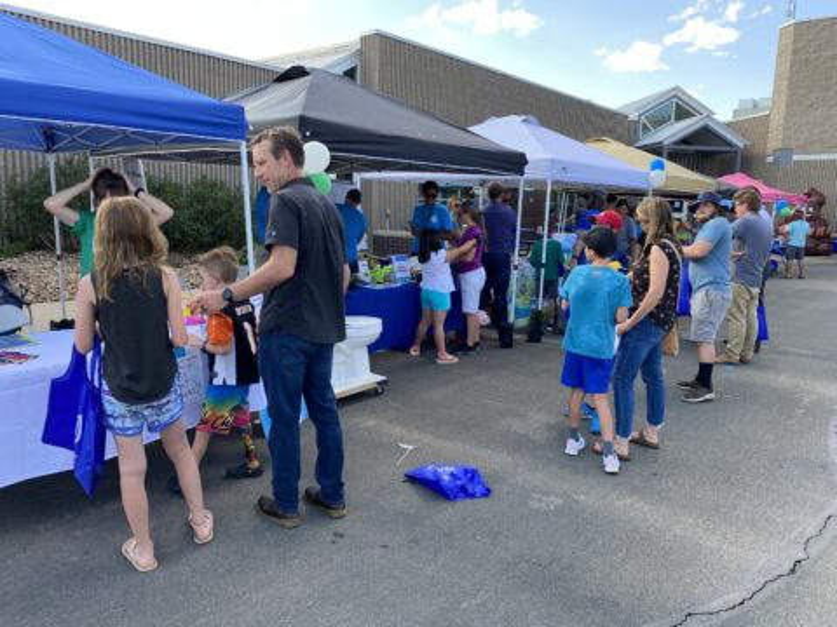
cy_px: 314
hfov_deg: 67.3
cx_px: 418
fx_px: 629
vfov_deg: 53.1
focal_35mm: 26
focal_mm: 4.25
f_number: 1.8
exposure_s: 1/235
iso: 32
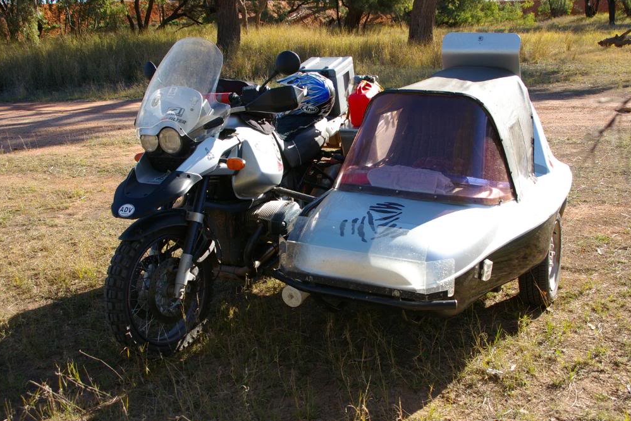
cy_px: 210
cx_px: 311
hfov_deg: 48.5
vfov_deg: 33.4
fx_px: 701
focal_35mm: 40
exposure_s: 1/180
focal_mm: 26
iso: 200
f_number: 6.7
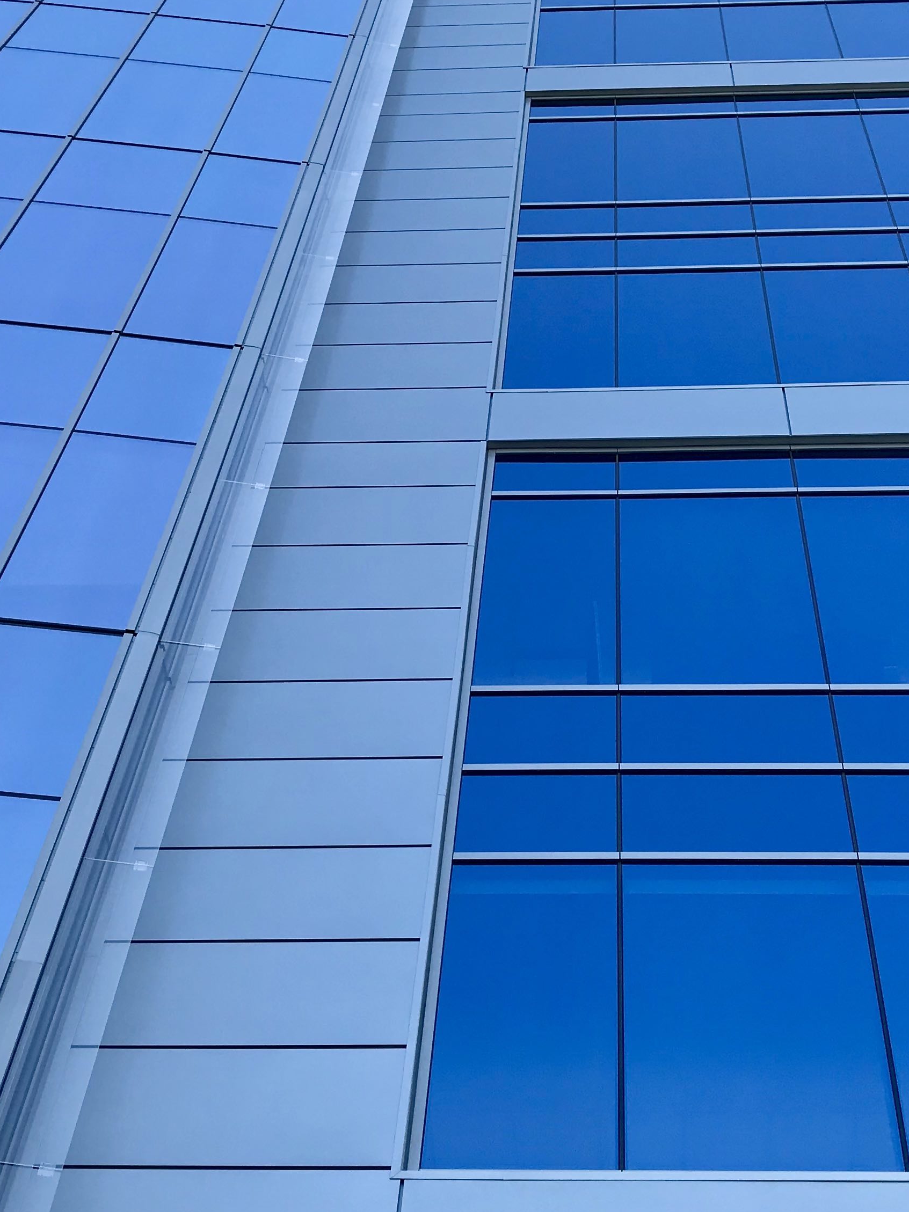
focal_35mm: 50
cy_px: 578
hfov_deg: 29.0
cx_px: 555
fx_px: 1751
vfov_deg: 38.2
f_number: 1.8
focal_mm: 3.99
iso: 20
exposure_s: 1/532
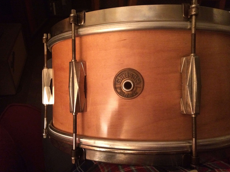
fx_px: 199
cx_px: 116
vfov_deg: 46.8
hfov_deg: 60.0
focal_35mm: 30
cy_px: 83
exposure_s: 1/15
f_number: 2.2
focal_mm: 4.15
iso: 400
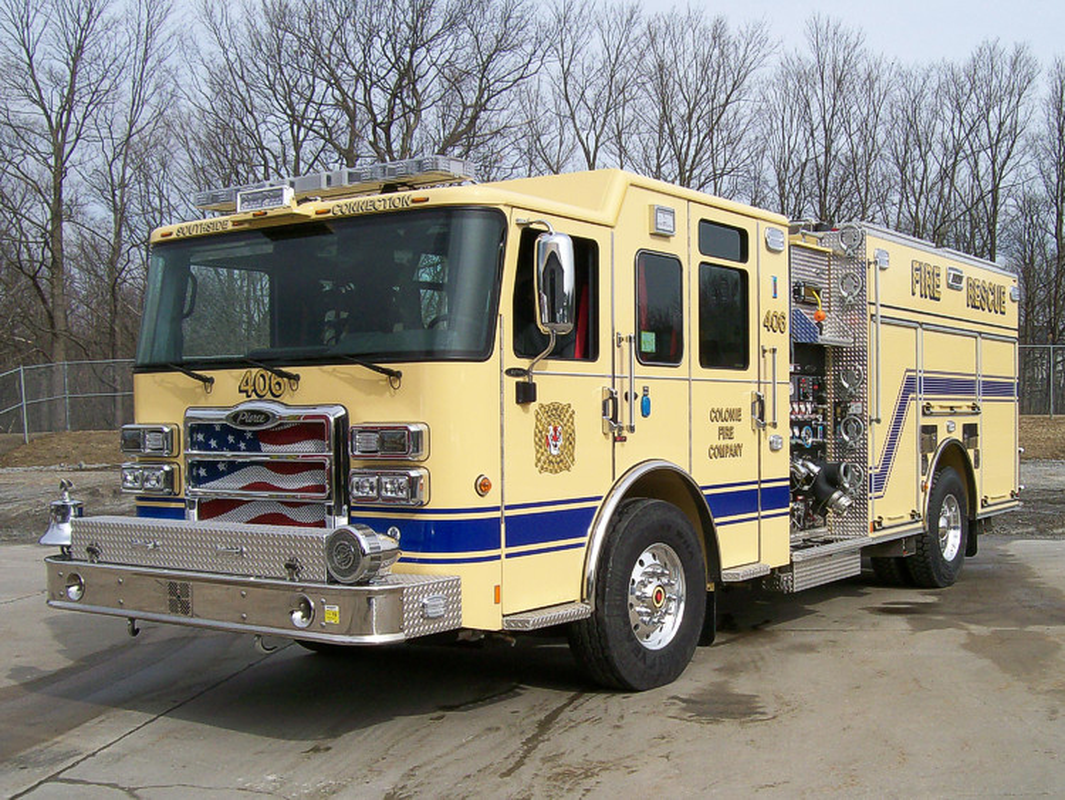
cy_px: 400
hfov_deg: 51.3
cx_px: 532
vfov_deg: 39.7
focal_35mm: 36
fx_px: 1108
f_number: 4.8
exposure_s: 1/732
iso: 80
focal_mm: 6
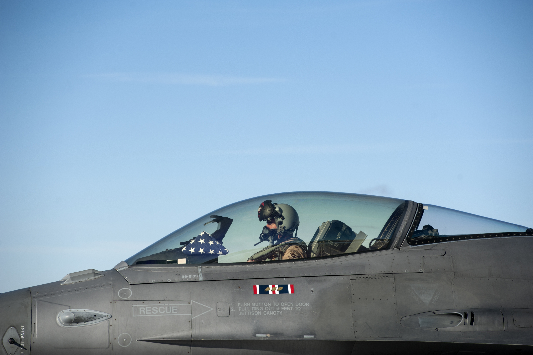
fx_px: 2959
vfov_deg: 6.9
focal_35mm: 200
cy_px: 178
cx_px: 266
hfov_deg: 10.3
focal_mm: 200
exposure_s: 1/1600
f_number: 6.3
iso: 200
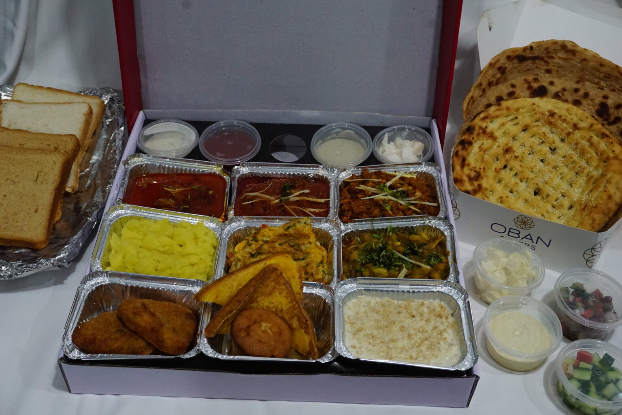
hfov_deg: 47.9
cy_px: 208
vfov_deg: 33.0
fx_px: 700
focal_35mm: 40
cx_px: 311
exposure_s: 1/60
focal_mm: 27
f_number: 8
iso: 2000
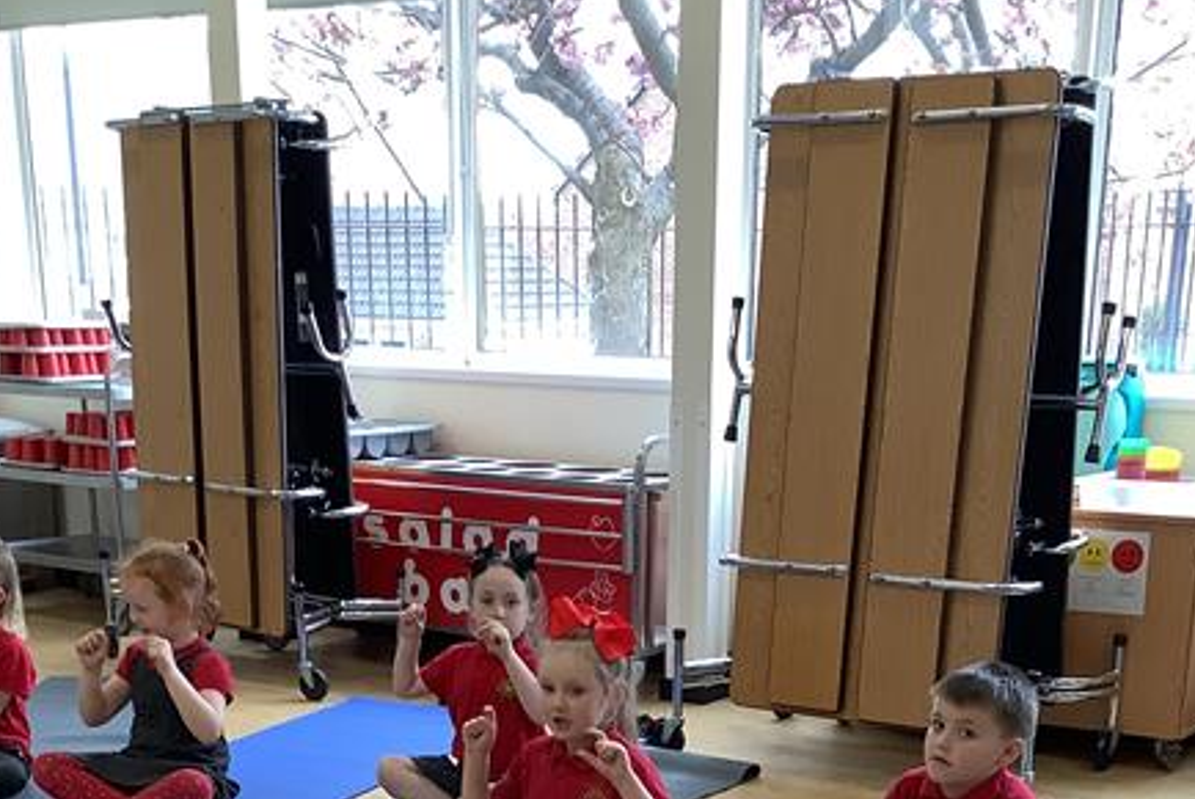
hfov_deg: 35.0
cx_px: 595
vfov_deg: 21.9
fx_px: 1893
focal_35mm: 57
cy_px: 978
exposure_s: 1/100
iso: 80
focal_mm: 3.3
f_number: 2.4
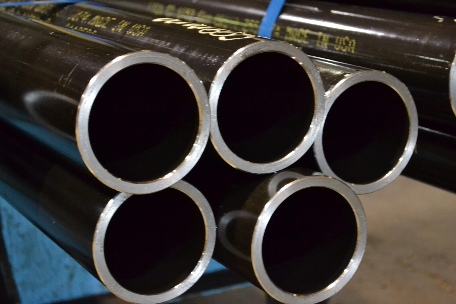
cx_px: 228
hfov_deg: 24.6
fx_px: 1045
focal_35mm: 82
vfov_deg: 16.6
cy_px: 152
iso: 3200
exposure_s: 1/13
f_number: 5.6
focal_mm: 55
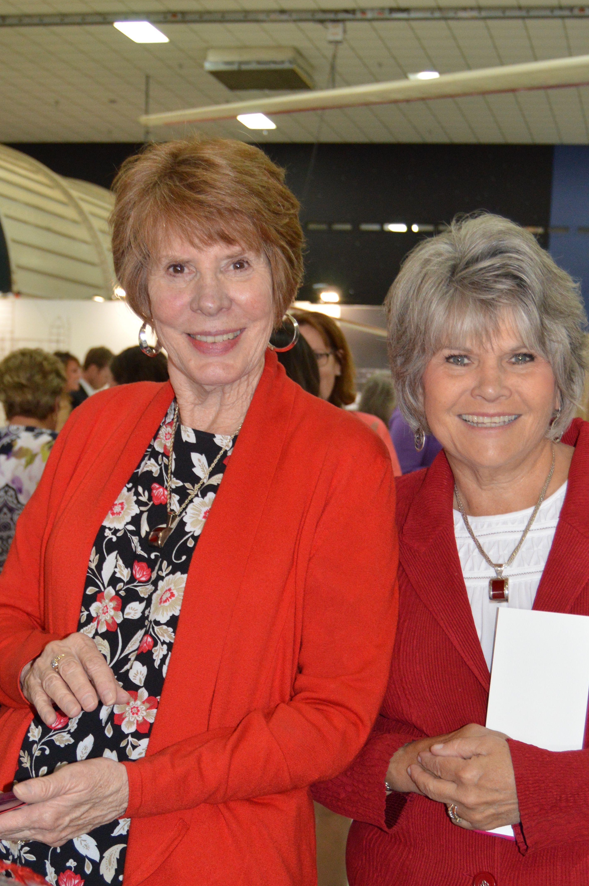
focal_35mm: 59
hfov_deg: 22.9
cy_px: 613
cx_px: 321
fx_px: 1451
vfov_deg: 33.6
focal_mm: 28
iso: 1100
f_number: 4
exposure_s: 1/60
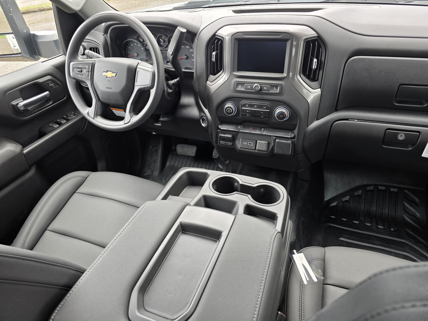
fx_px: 284
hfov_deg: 73.9
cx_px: 214
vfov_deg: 58.9
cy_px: 160
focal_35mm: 23
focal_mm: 6.3
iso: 50
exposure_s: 1/180
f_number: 1.7
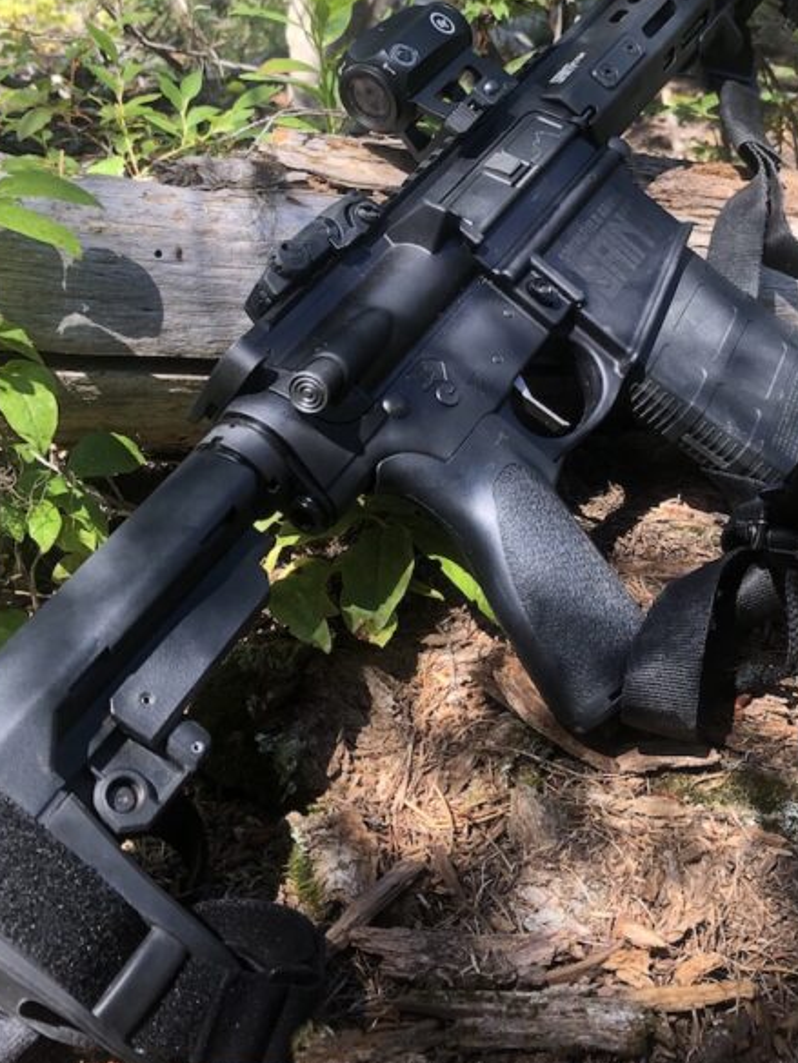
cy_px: 291
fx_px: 1506
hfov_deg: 29.6
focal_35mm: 49
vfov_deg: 38.1
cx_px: 473
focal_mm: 3.99
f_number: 1.8
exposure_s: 1/120
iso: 25
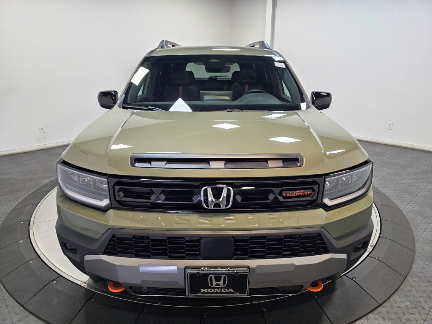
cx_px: 216
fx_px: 287
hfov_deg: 73.9
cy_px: 162
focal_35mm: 23
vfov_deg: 58.9
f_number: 1.7
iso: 800
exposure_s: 1/120
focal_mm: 6.3
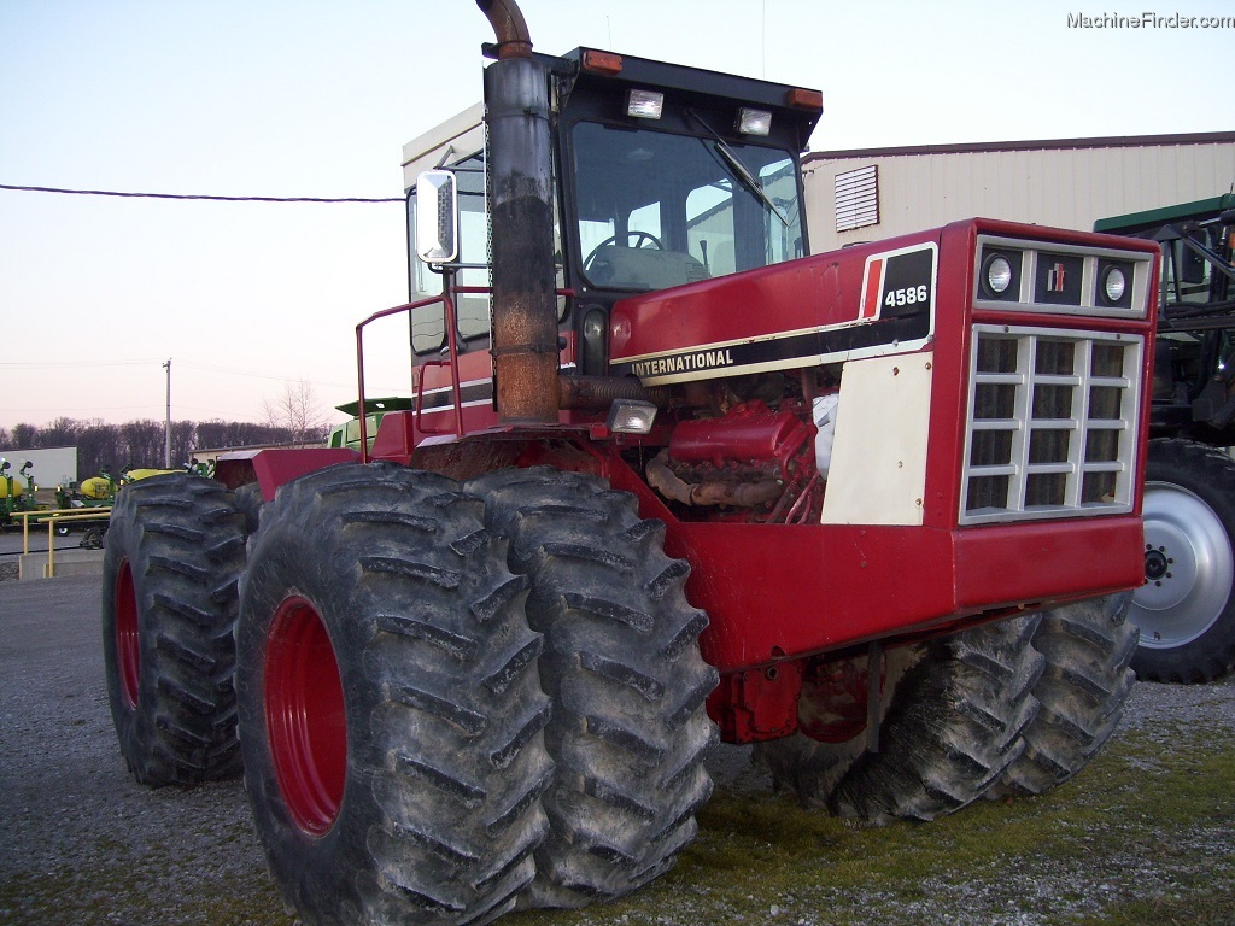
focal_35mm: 36
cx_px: 618
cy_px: 463
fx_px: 1284
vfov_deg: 39.7
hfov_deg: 51.4
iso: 125
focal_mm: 6
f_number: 2.7
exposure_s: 1/60
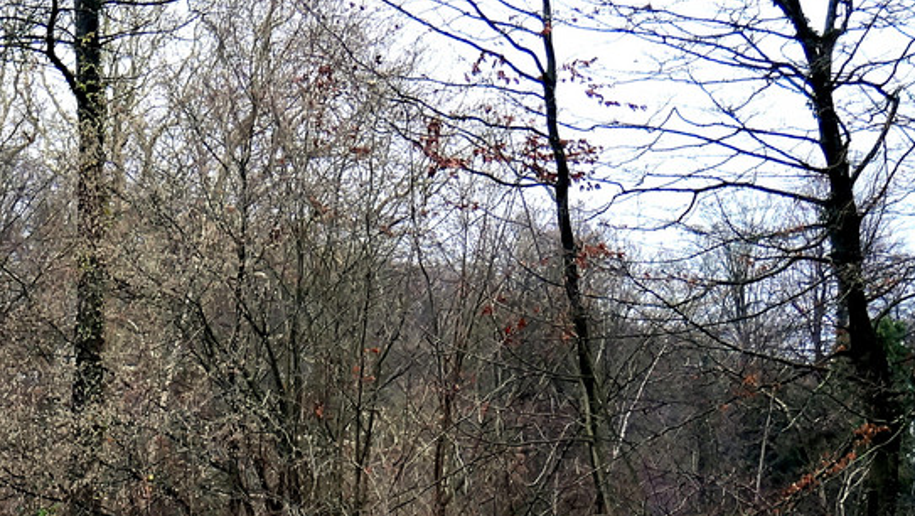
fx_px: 3533
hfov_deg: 14.2
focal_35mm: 146
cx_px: -222
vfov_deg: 8.2
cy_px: 804
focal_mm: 31
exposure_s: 1/160
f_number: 5
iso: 640
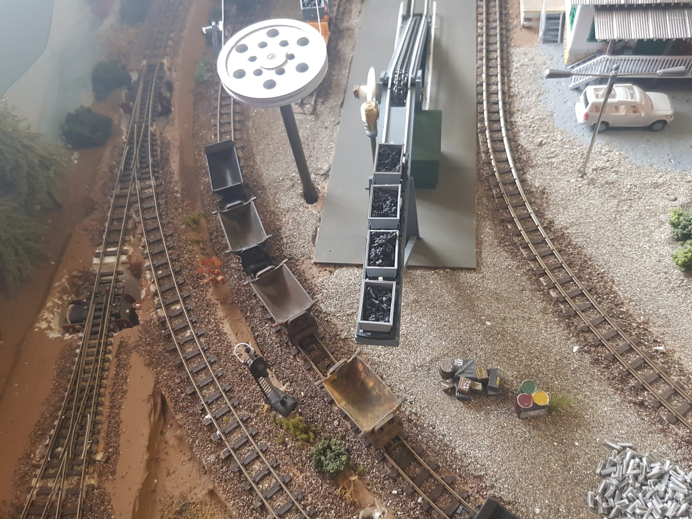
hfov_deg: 67.3
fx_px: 520
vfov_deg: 53.1
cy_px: 260
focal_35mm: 26
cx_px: 346
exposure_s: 1/50
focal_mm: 4.3
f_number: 1.7
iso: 160
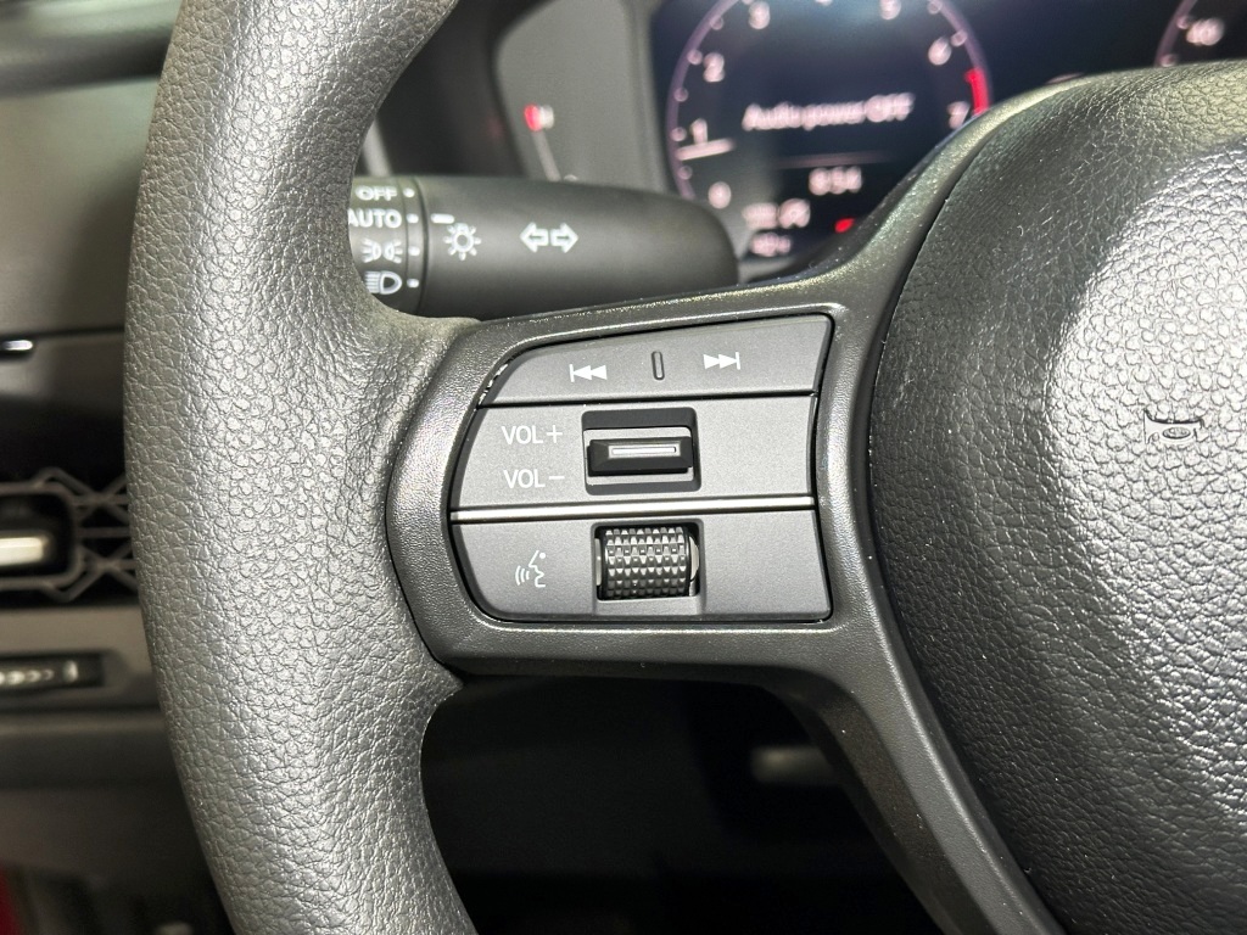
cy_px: 468
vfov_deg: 30.3
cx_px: 624
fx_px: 1729
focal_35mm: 48
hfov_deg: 39.7
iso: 320
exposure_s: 1/40
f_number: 1.78
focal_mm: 6.86
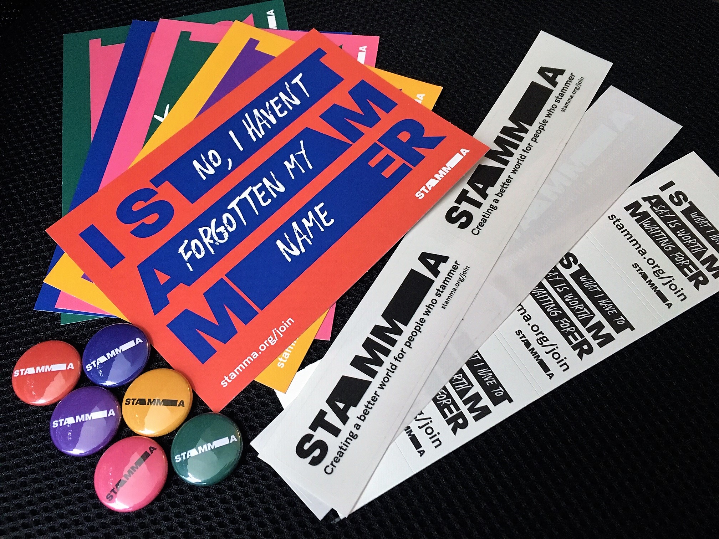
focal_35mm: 29
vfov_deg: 48.2
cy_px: 270
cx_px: 360
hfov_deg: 61.7
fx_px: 602
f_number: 2.2
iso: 200
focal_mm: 4.15
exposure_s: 1/33
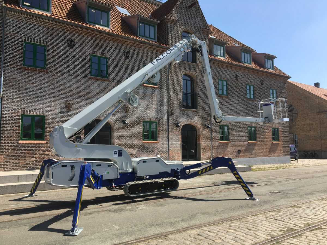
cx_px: 164
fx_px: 274
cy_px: 122
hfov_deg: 61.7
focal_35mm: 29
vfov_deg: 48.2
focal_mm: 4.15
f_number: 2.2
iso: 25
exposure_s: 1/1479
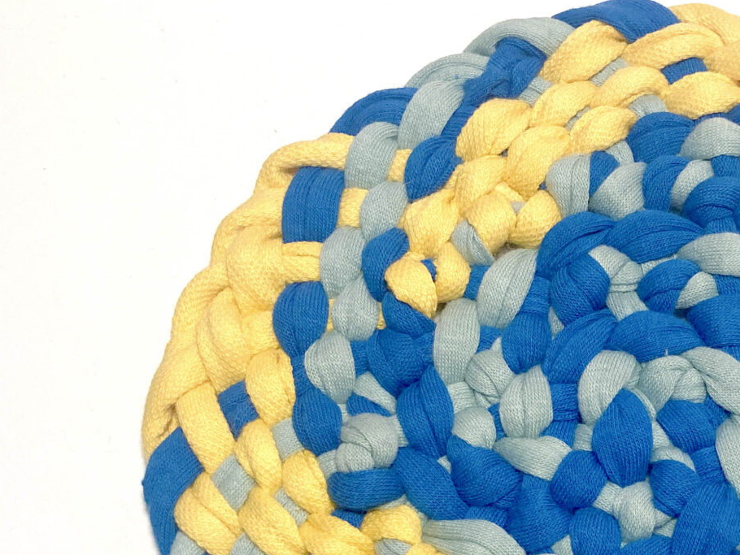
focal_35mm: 63
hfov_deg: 29.6
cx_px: 653
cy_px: 538
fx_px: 1347
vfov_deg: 22.5
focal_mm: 3.99
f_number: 1.8
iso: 80
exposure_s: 1/100
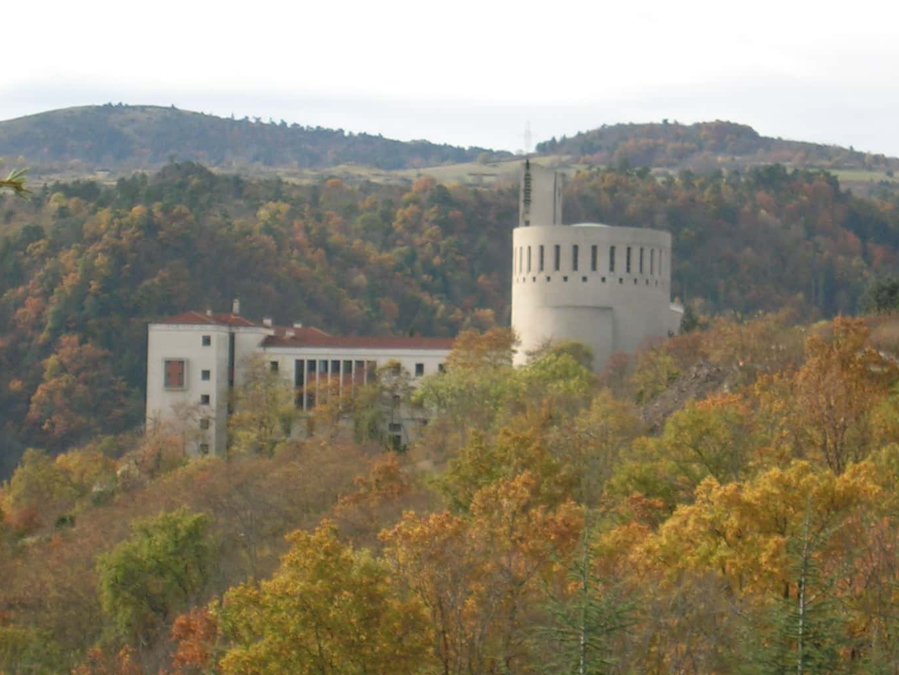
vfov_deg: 9.4
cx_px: 478
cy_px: 377
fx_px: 4104
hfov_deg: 12.5
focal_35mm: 158
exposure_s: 1/232
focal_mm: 16.2
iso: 50
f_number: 4.9
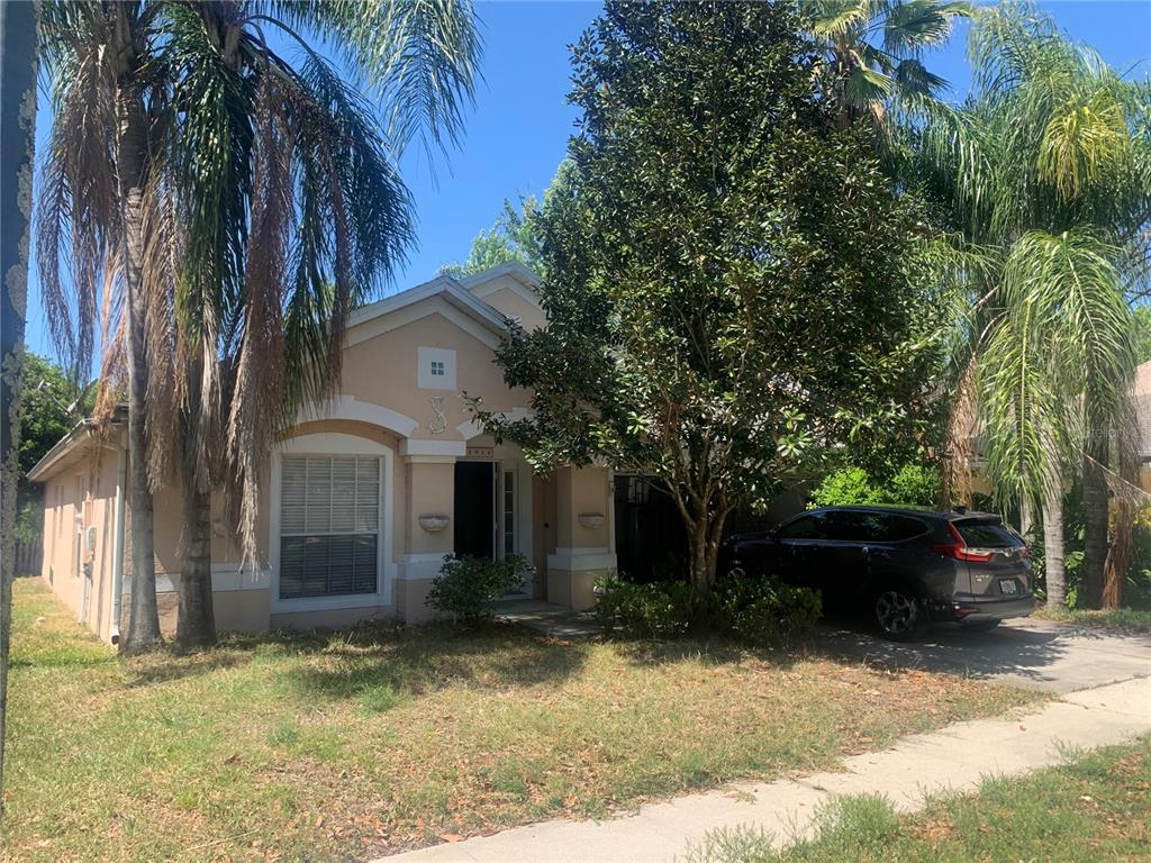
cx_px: 576
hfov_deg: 67.3
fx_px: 865
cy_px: 432
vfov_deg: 53.1
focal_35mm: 26
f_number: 1.8
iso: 25
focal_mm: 4.25
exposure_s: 1/802
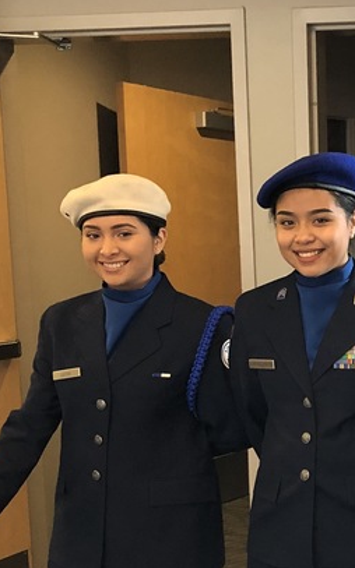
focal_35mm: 73
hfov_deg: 16.8
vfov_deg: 27.7
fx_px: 1131
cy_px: 451
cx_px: 461
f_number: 1.8
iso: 80
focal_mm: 3.99
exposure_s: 1/15
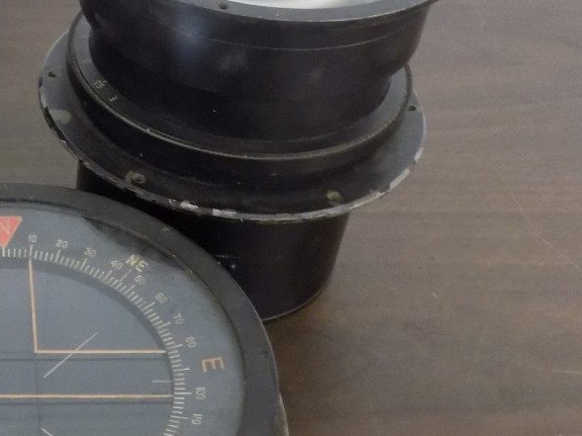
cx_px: -40
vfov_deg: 21.6
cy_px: 220
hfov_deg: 26.5
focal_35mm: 68
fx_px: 1143
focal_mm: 5.3
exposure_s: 1/15
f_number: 3.3
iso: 400
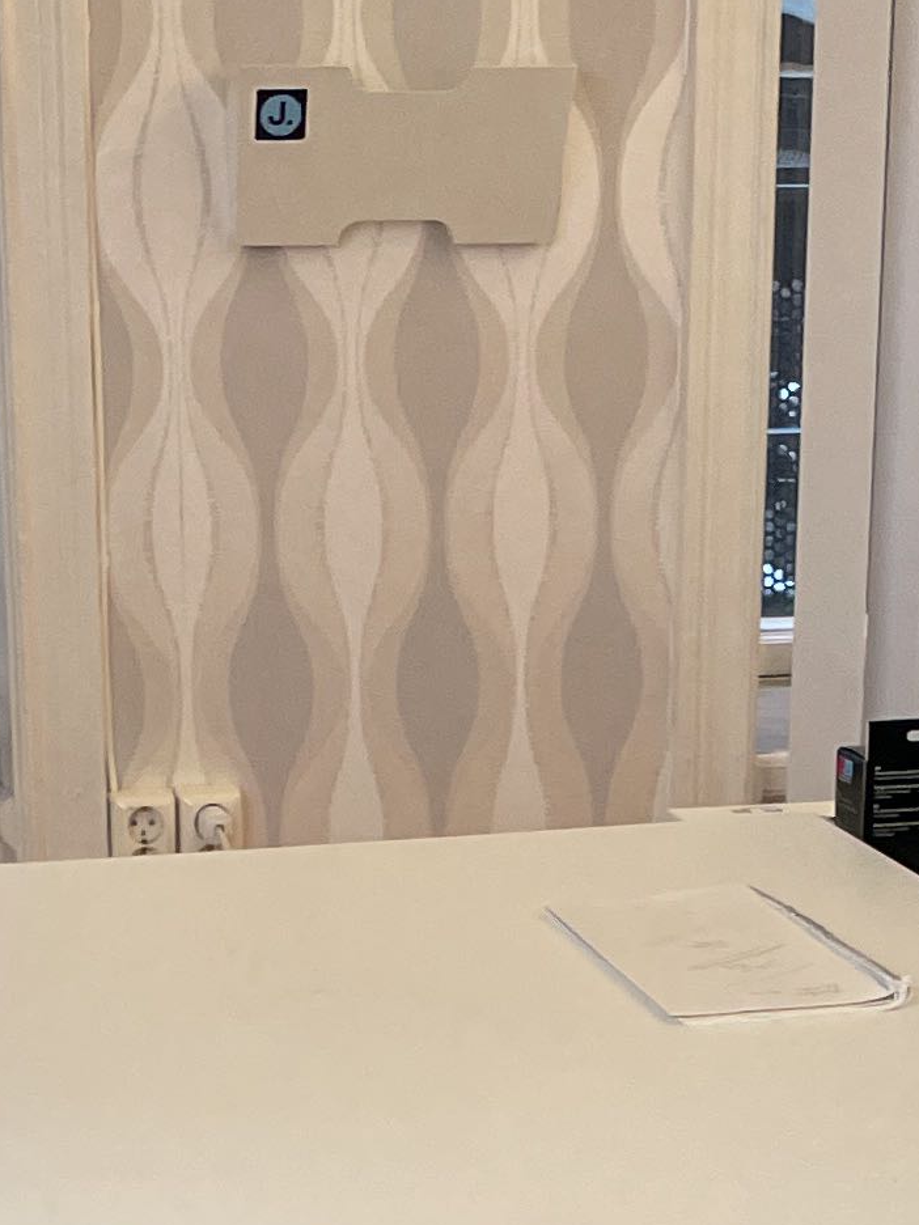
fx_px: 3965
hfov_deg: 13.2
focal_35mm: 112
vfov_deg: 16.2
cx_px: 488
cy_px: 1767
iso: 125
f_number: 1.6
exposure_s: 1/50
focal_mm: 4.2
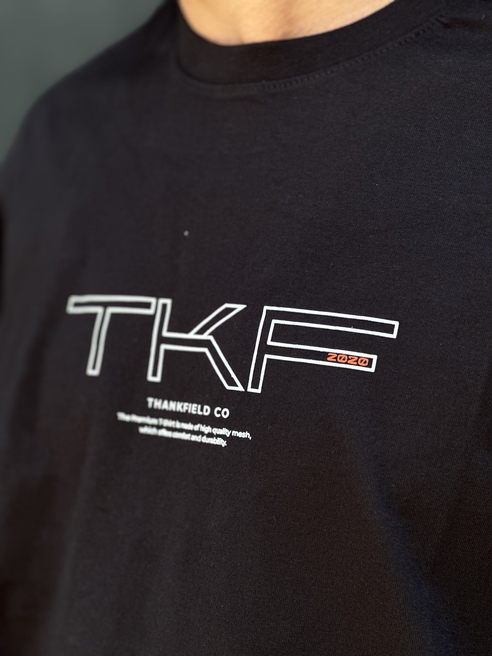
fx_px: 1459
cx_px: 246
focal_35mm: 77
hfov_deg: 19.1
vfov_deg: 25.3
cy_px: 328
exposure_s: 1/135
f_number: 2.8
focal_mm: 9
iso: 20
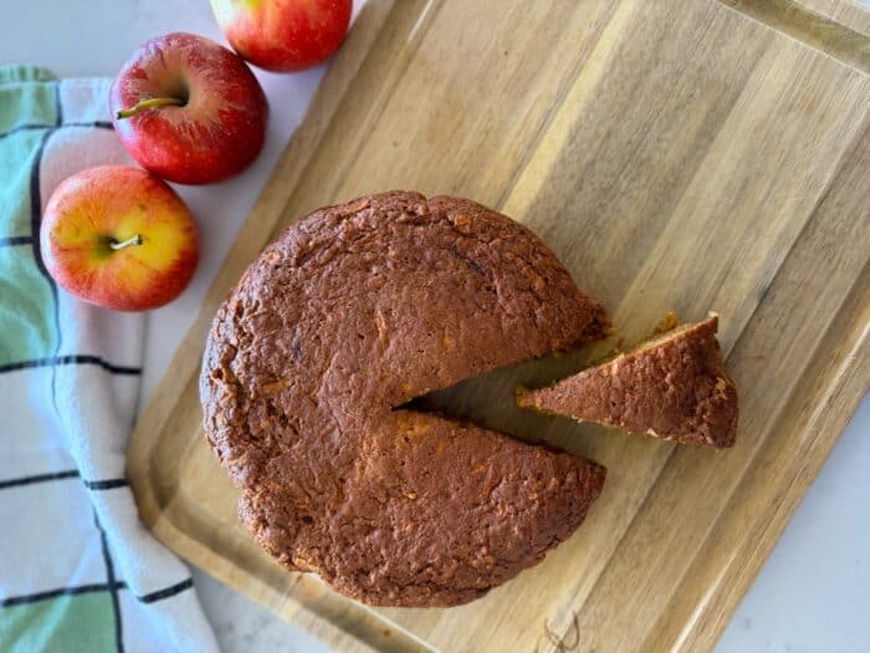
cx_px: 435
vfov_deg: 56.8
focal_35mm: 24
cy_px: 326
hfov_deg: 71.6
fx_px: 603
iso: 400
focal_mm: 6.76
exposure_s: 1/60
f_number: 1.78
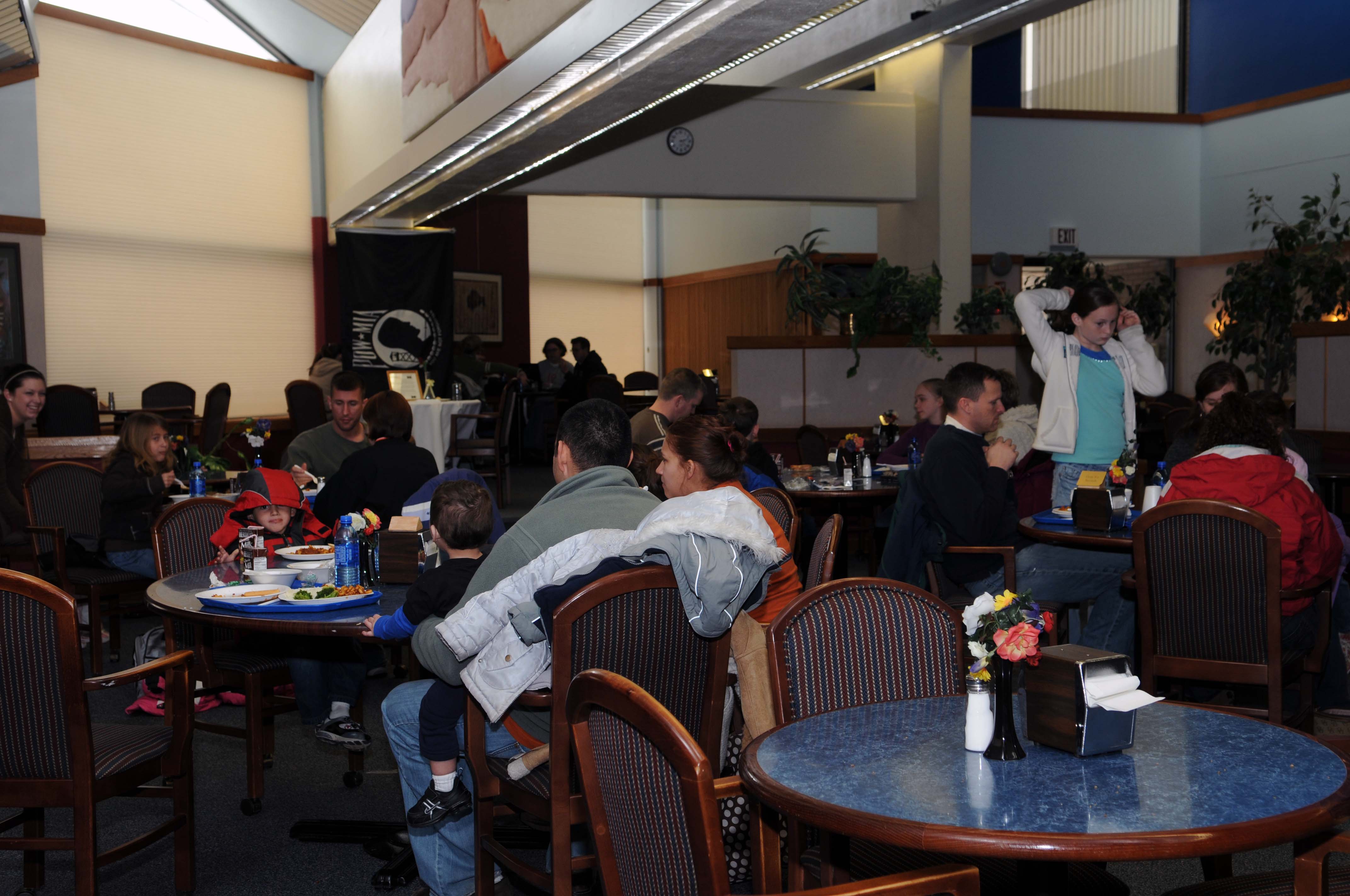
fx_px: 1573
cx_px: 675
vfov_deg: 31.8
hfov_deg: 46.4
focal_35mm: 42
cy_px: 448
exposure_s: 1/60
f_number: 5.6
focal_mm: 28
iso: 200
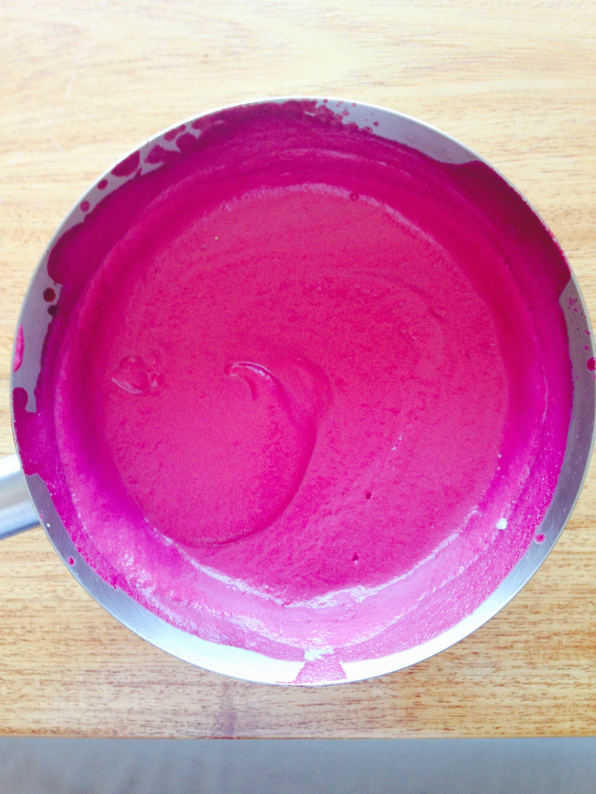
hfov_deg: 42.9
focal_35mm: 33
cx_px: 298
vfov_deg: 55.4
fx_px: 758
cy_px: 397
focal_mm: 4.12
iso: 64
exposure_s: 1/20
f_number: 2.4
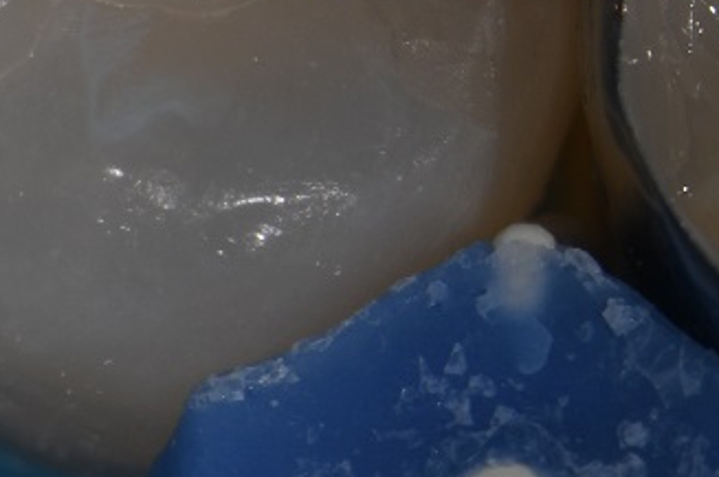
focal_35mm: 650
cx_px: 985
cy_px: 9
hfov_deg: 3.2
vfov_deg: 2.1
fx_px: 12963
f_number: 32
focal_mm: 105
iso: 200
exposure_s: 1/160
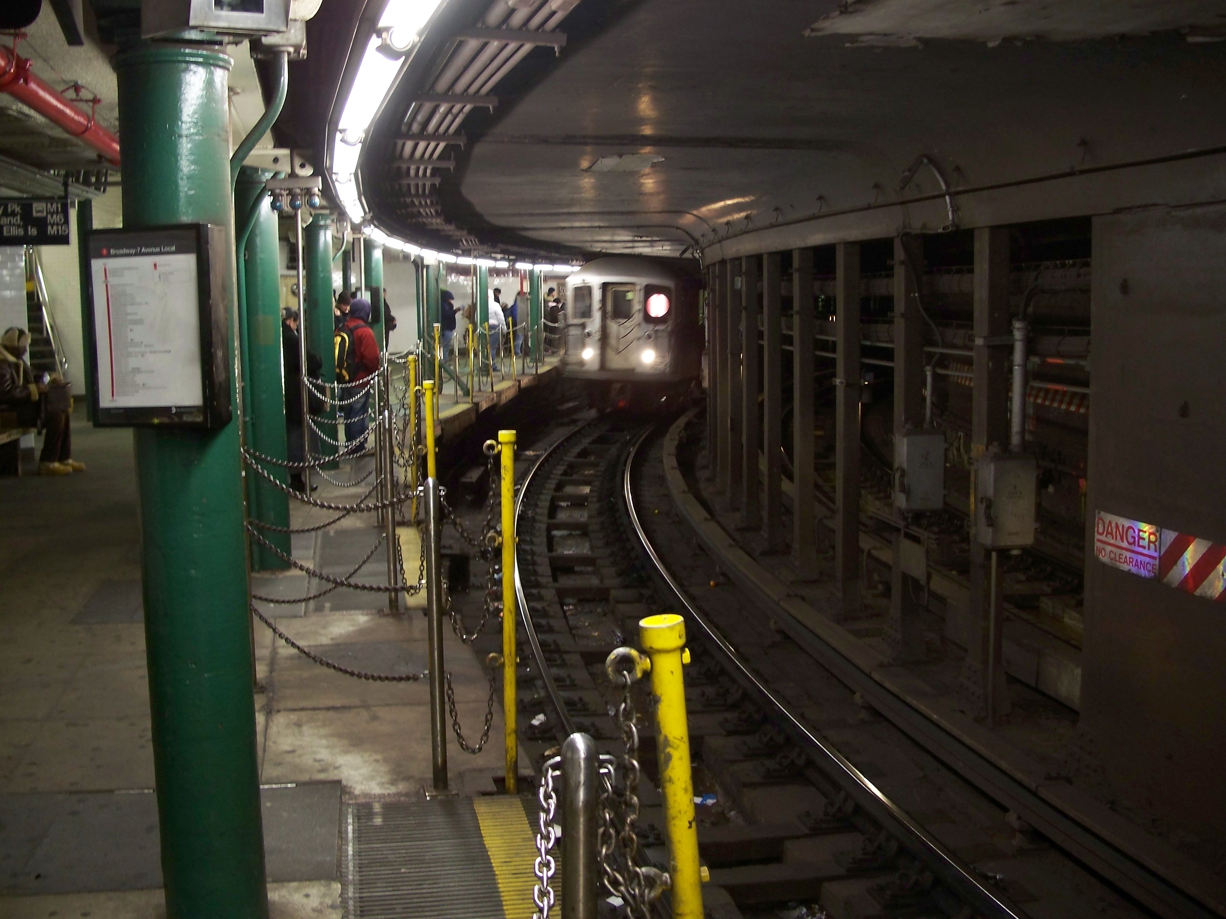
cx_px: 613
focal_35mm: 37
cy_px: 460
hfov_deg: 50.1
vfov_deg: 38.7
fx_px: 1310
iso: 200
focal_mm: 7.8
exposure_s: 1/8
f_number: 2.8
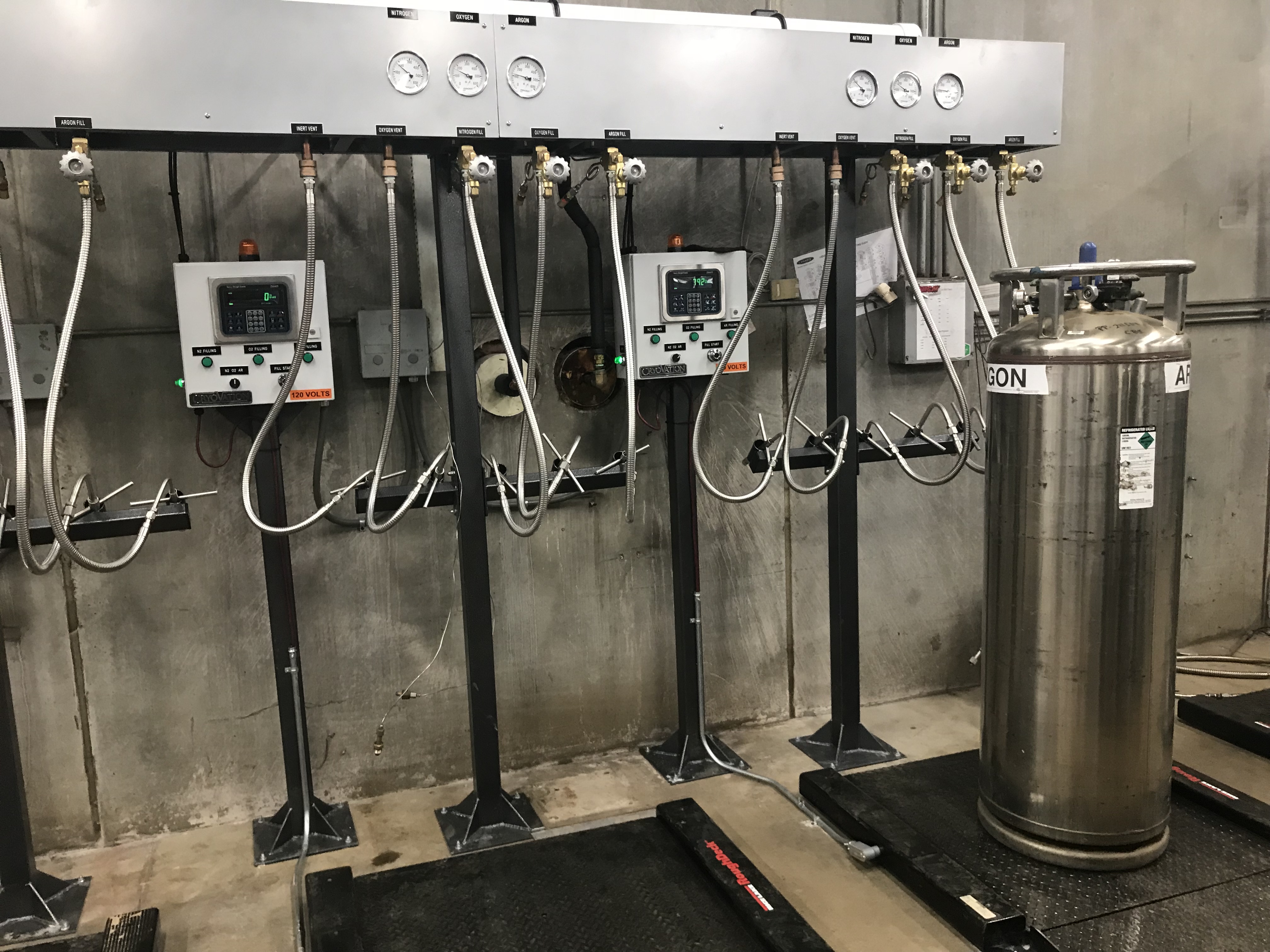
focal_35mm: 28
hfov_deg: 63.4
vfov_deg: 49.7
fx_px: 1027
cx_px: 635
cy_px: 476
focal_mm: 3.99
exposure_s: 1/15
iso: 50
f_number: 1.8
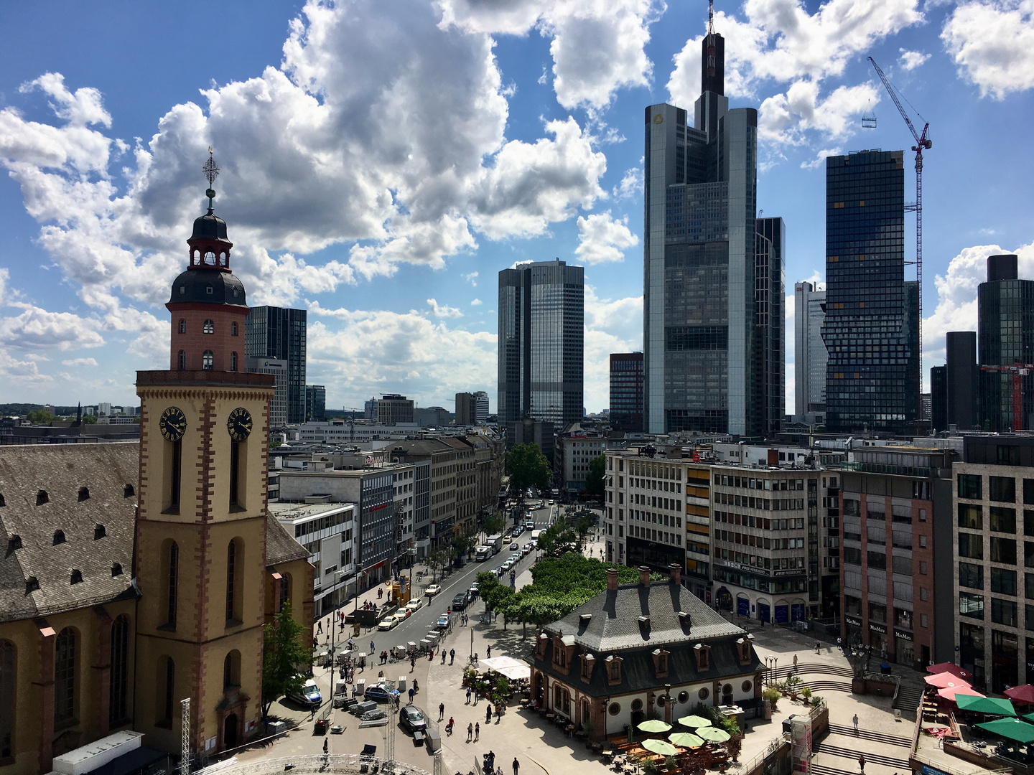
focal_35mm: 29
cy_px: 388
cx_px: 517
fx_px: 866
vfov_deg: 48.2
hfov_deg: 61.7
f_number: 2.2
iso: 25
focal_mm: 4.15
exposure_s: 1/2849
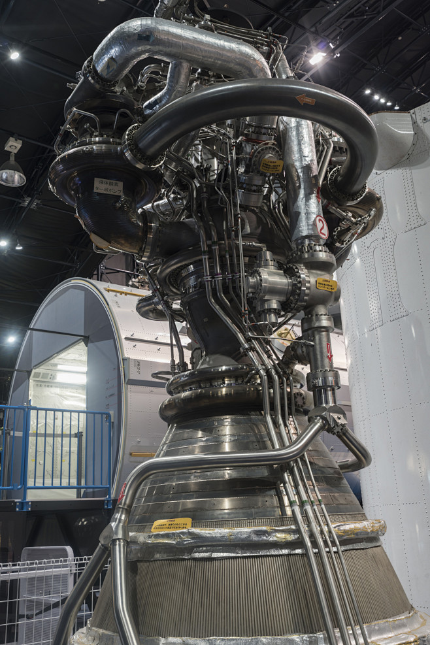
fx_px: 627
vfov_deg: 54.4
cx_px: 215
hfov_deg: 37.9
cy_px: 322
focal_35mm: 35
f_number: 10
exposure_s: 1/2
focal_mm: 35
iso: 250
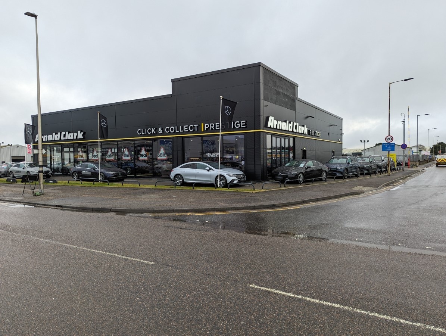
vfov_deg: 56.9
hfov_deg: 71.5
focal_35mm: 24
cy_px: 168
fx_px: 310
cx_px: 223
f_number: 1.85
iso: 51
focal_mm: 6.81
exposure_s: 1/209
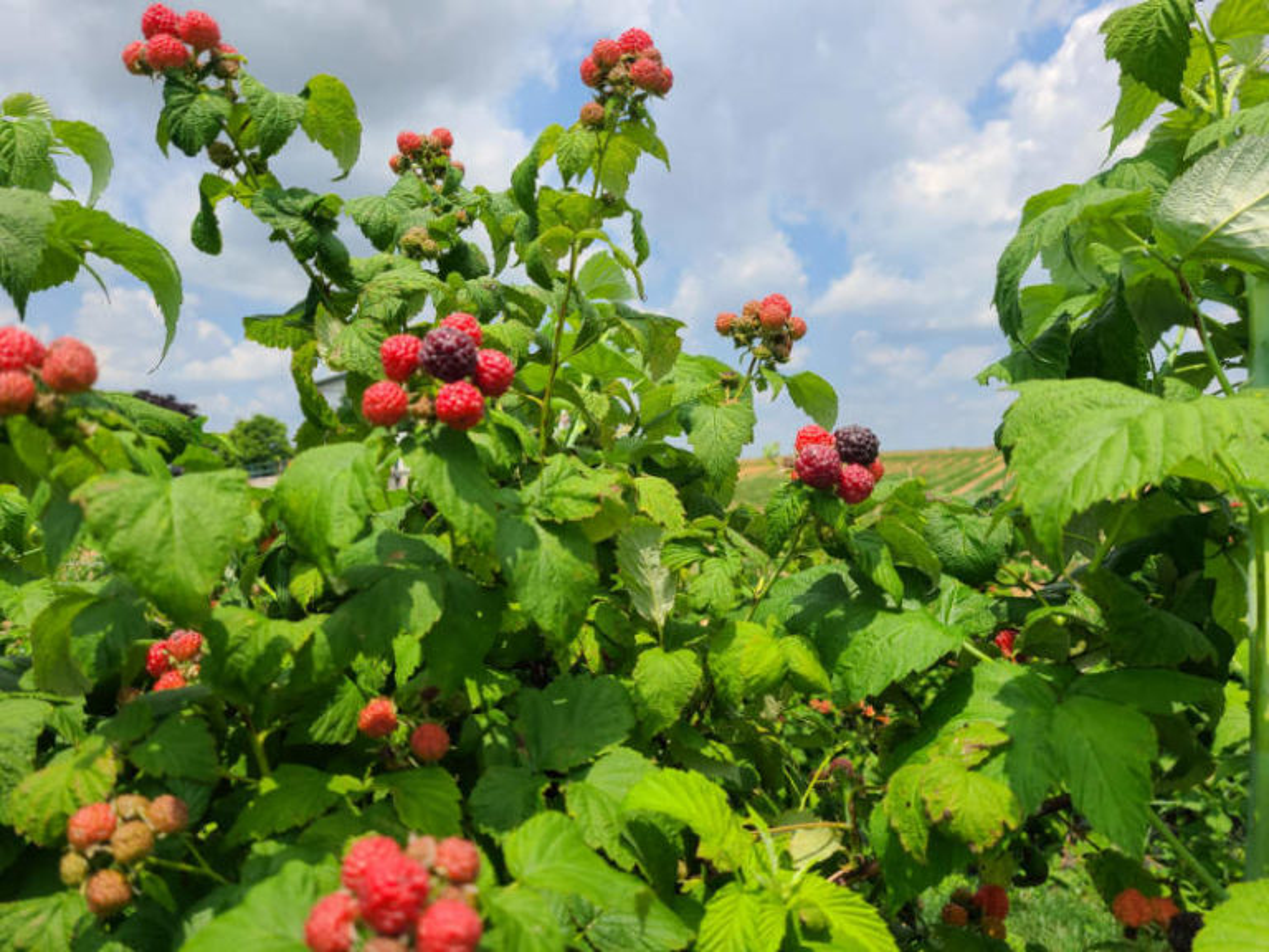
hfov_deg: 67.3
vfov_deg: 53.1
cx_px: 634
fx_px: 953
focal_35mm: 26
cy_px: 476
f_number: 1.8
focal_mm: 5.4
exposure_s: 1/2289
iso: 40
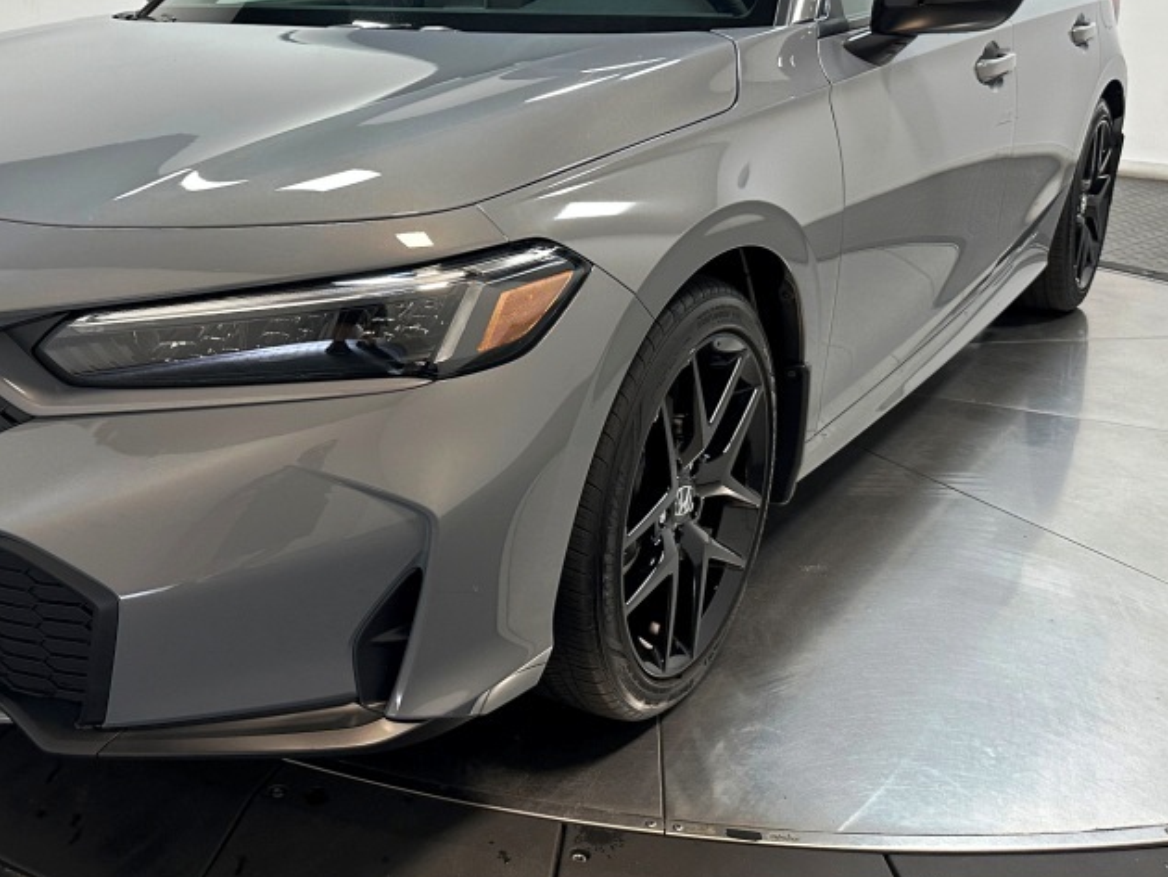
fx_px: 1316
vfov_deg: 36.5
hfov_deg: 46.8
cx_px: 354
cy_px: 310
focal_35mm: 39
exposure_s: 1/60
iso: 250
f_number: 1.78
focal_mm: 6.86
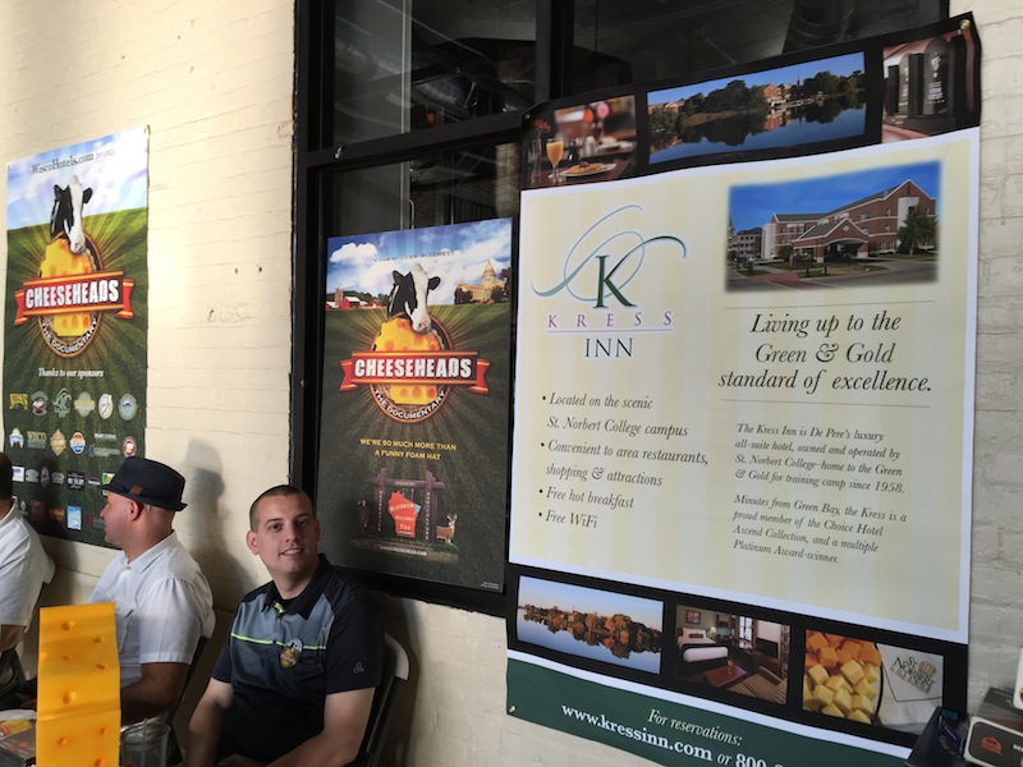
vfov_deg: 48.2
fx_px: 857
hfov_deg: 61.7
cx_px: 512
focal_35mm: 29
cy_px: 384
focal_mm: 4.15
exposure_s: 1/120
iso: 40
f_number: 2.2
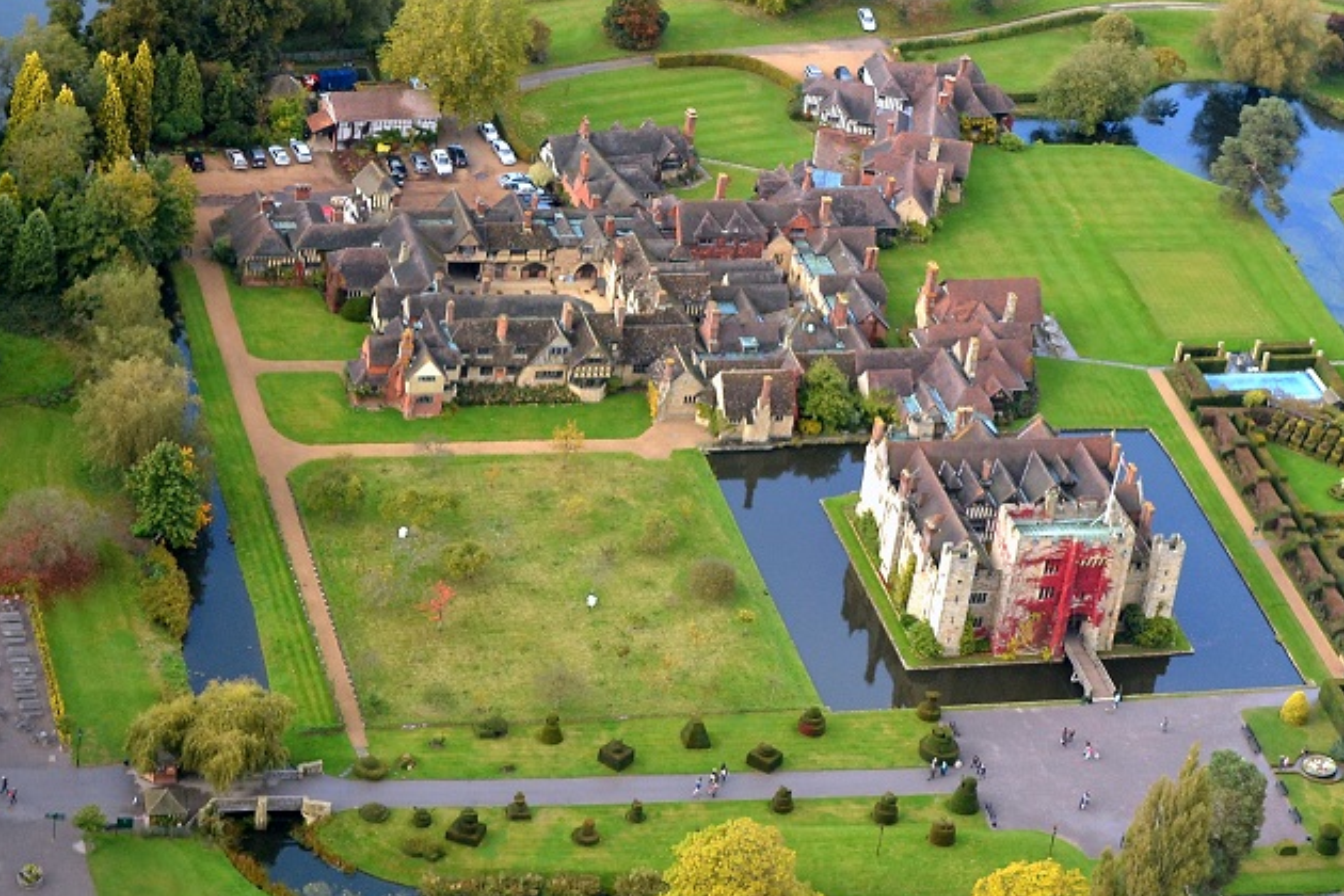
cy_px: 339
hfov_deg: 20.2
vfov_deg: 13.7
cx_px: 1054
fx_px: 3731
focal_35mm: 100
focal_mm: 35
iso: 400
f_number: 2
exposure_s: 1/1000
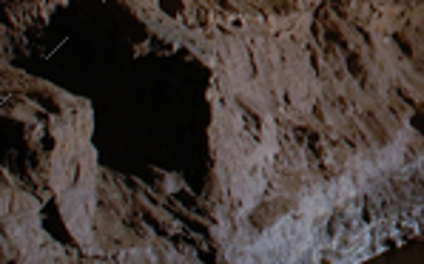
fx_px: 1259
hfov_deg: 16.2
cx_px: 754
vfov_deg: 11.6
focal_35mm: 109
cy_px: -105
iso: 200
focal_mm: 18
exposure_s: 8
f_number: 8
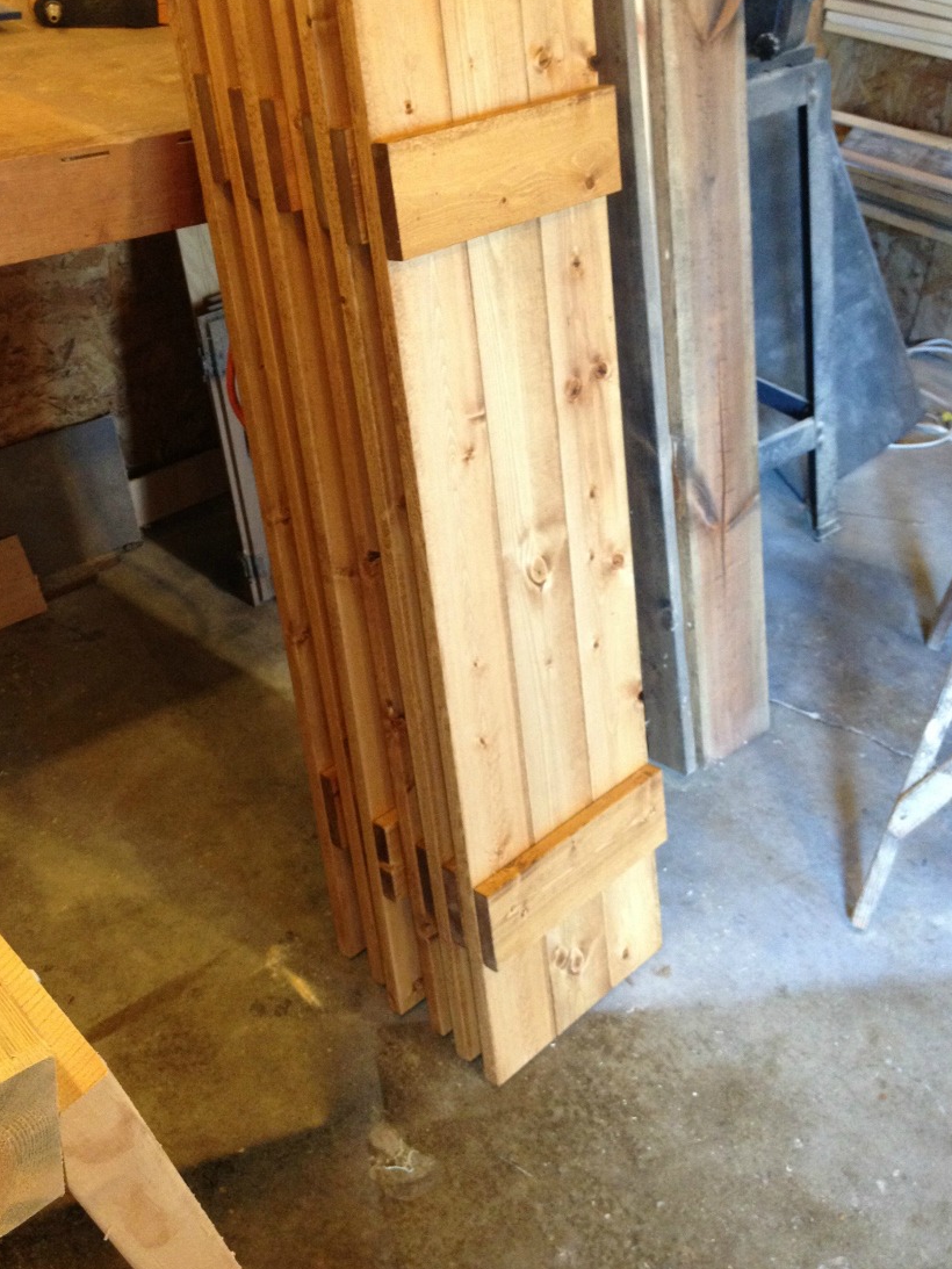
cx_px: 441
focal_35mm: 41
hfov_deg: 35.1
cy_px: 533
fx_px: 1503
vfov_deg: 45.6
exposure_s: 1/20
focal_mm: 4.28
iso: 200
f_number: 2.4
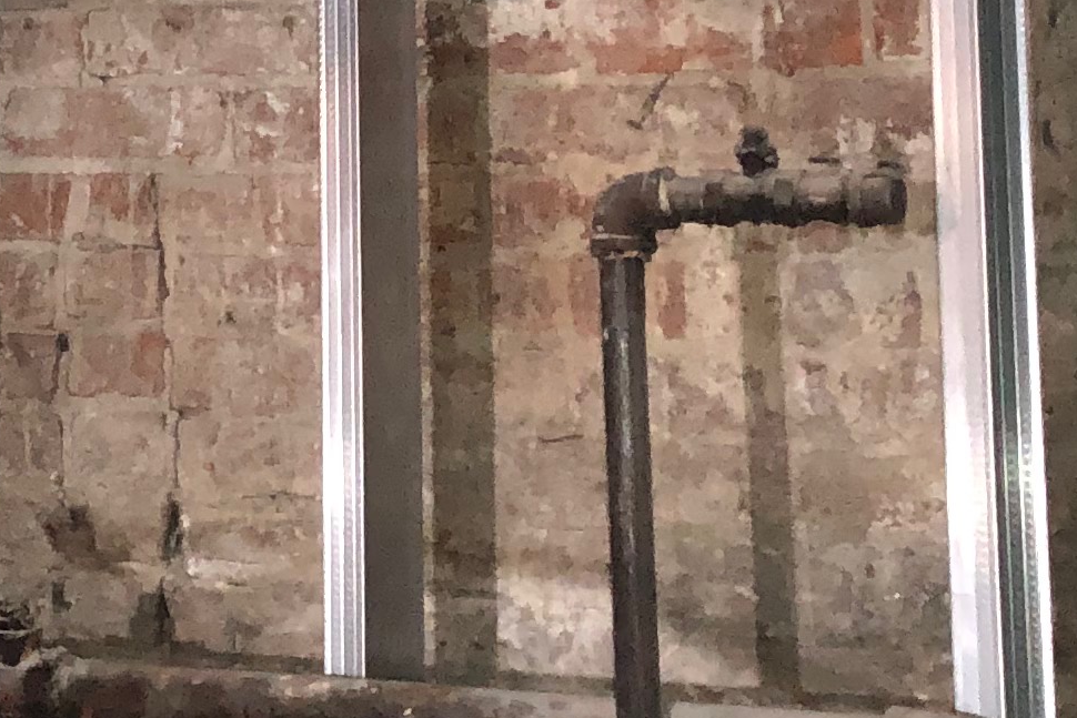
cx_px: -598
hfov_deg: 15.4
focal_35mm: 121
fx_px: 3620
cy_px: -261
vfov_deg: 11.0
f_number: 1.8
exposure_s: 1/4
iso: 320
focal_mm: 4
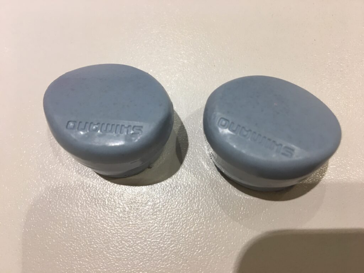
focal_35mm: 29
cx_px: 182
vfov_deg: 48.2
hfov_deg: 61.7
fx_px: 305
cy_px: 136
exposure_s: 1/33
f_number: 2.2
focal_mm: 4.15
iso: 80
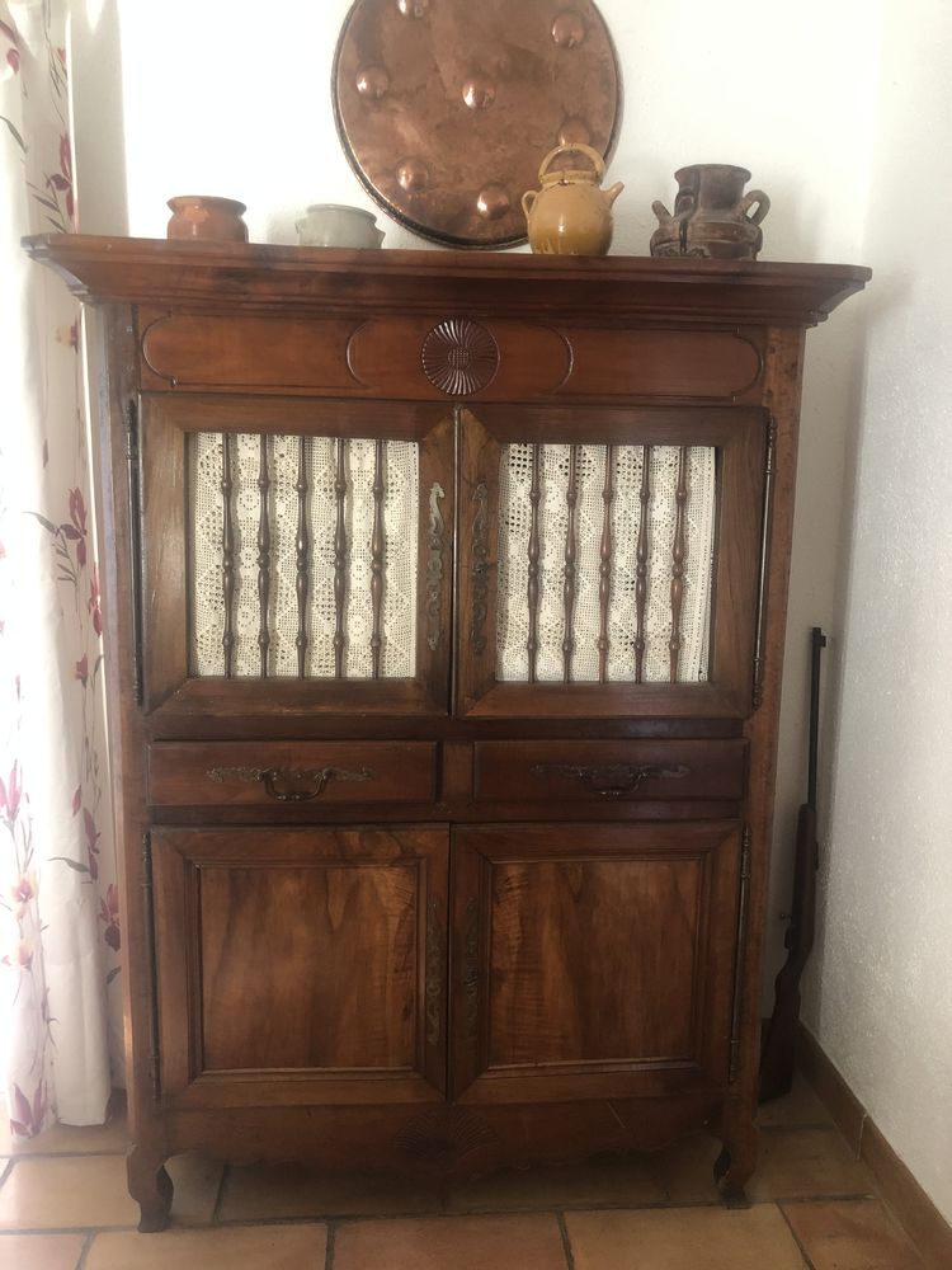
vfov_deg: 63.4
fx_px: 1027
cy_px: 635
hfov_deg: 49.7
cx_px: 476
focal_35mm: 28
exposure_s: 1/15
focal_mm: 4
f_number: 1.8
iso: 100
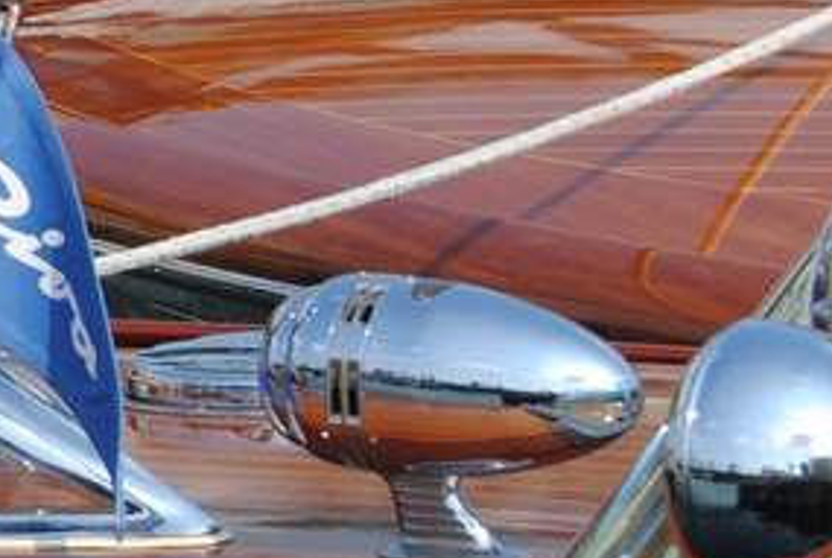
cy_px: 333
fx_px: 10806
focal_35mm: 467
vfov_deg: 3.0
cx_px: -434
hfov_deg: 4.4
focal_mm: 55
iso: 100
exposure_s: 1/250
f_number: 8
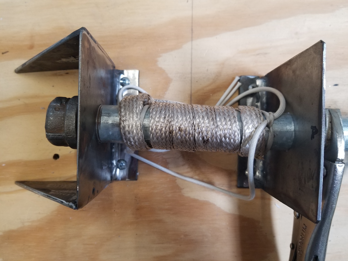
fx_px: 261
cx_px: 174
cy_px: 130
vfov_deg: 53.1
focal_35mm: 26
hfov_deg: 67.3
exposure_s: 1/60
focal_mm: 4.25
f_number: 1.7
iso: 160
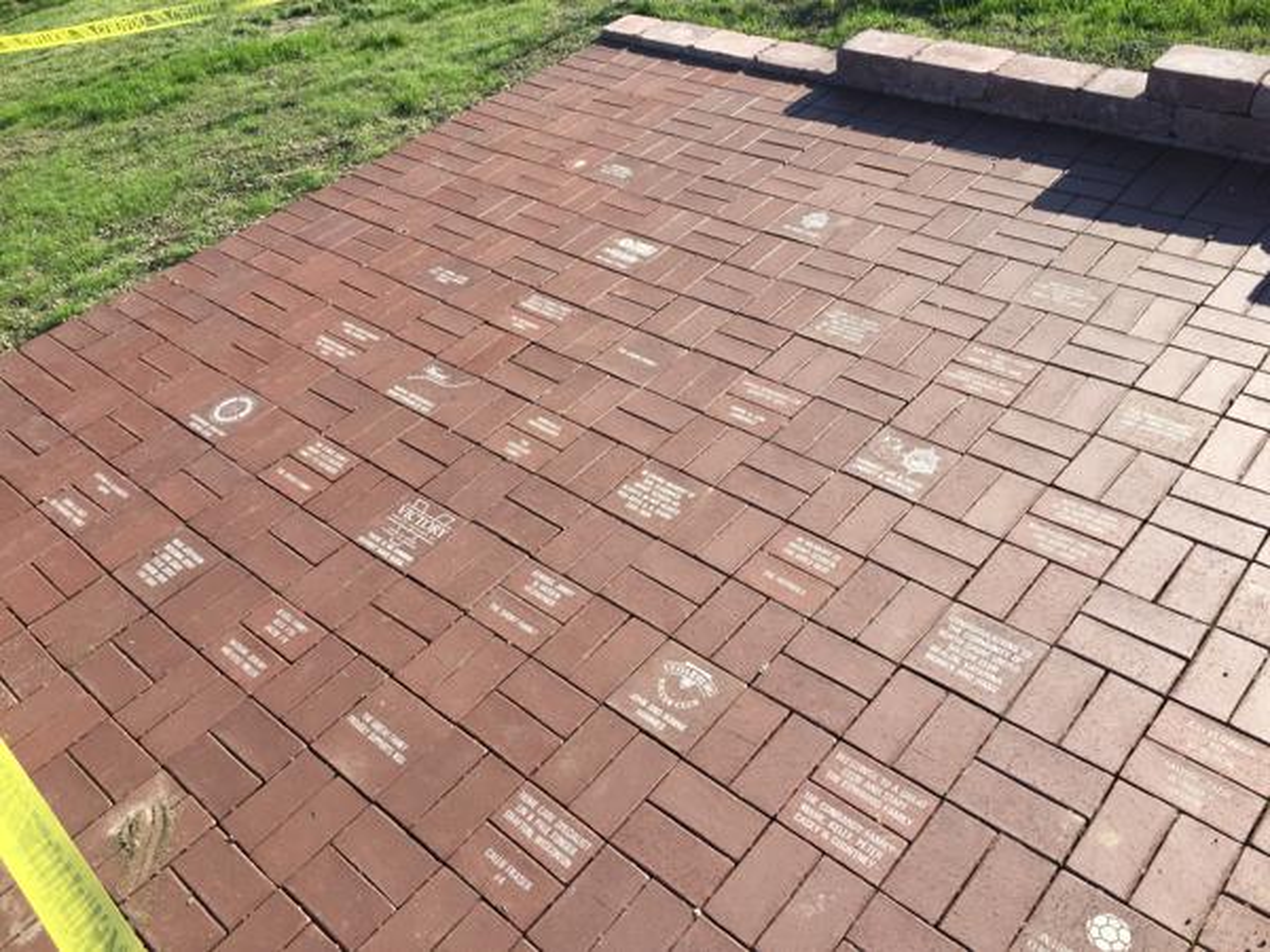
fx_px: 1064
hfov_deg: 61.7
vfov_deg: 48.2
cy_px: 476
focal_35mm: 29
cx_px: 635
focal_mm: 4.15
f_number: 2.2
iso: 32
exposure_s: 1/964
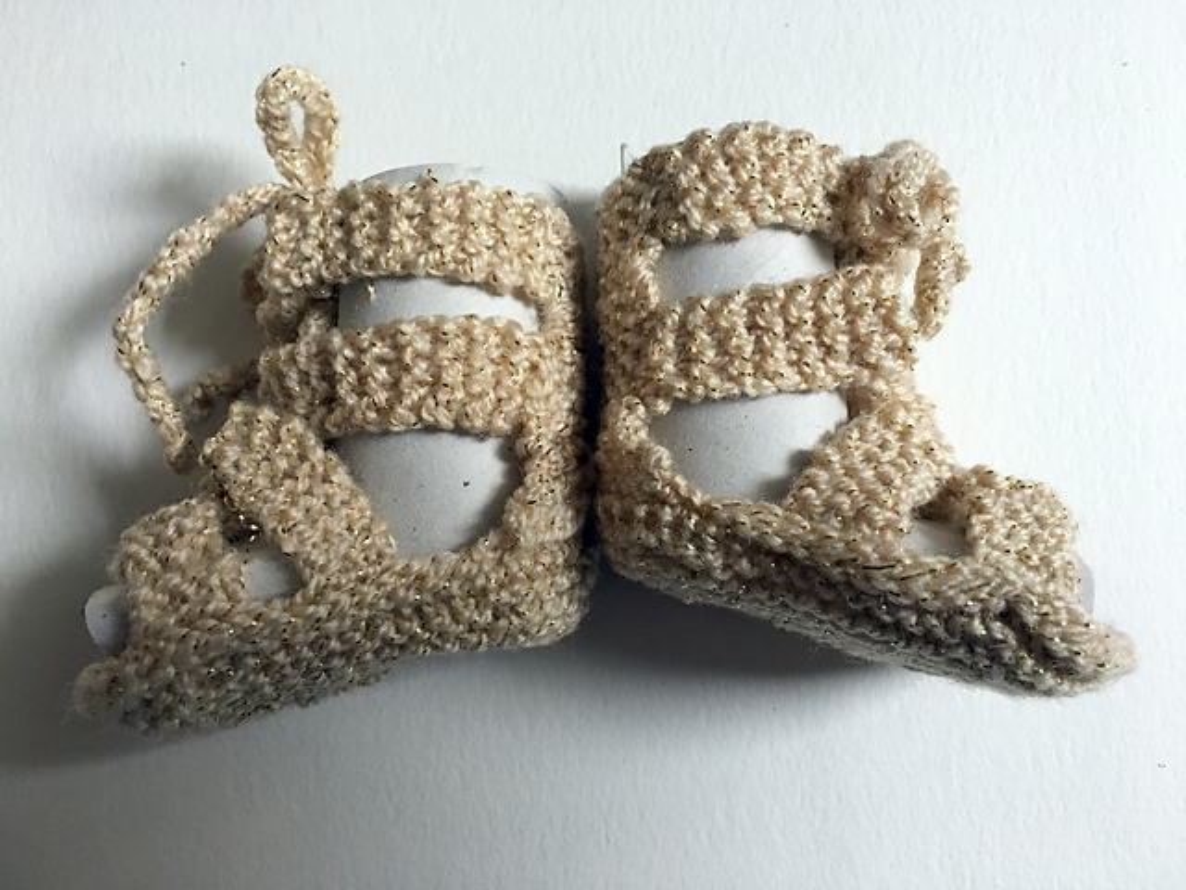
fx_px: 994
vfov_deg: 48.2
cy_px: 445
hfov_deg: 61.7
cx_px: 593
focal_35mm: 29
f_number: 2.2
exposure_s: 1/15
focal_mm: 4.15
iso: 80
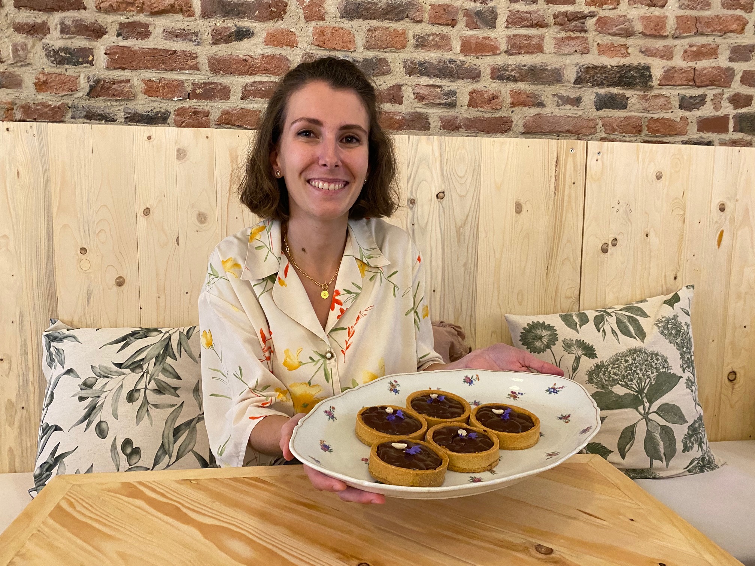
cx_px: 378
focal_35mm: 26
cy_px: 283
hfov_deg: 67.3
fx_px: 567
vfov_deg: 53.1
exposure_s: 1/50
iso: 320
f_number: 1.8
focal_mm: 4.25
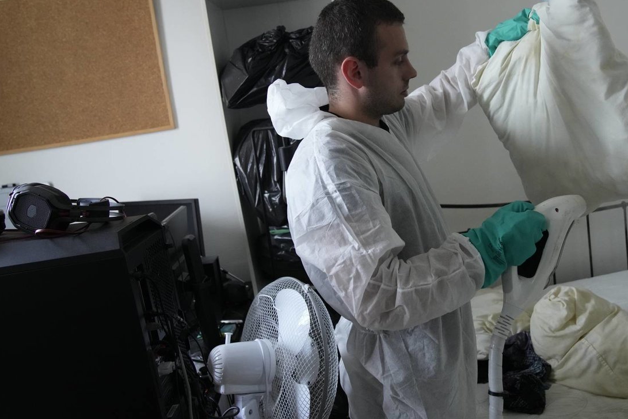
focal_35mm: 33
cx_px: 398
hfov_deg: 56.4
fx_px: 576
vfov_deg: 39.8
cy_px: 175
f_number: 3.5
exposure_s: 1/250
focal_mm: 24
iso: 3200
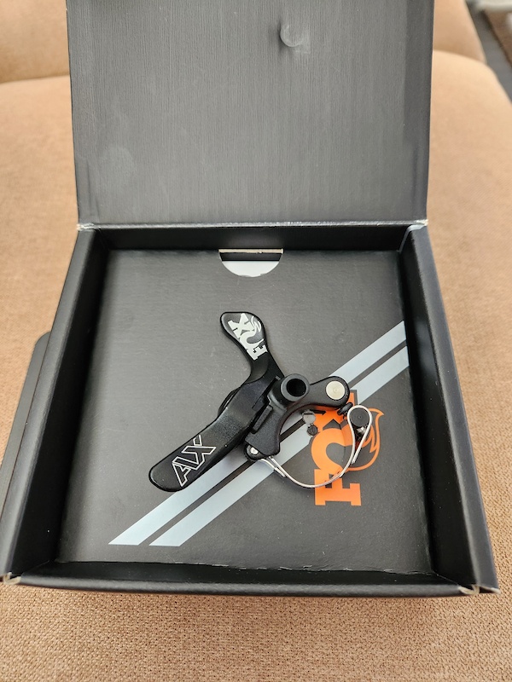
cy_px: 341
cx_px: 256
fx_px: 454
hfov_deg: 58.9
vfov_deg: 73.9
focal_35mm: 23
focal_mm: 5.4
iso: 1000
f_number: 1.8
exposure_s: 1/120
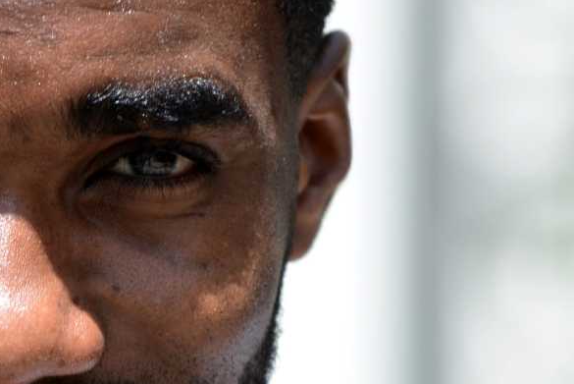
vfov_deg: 2.0
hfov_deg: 2.9
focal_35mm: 700
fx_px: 11169
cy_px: 356
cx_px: 9
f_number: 6.3
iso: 200
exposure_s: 1/400
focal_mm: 200
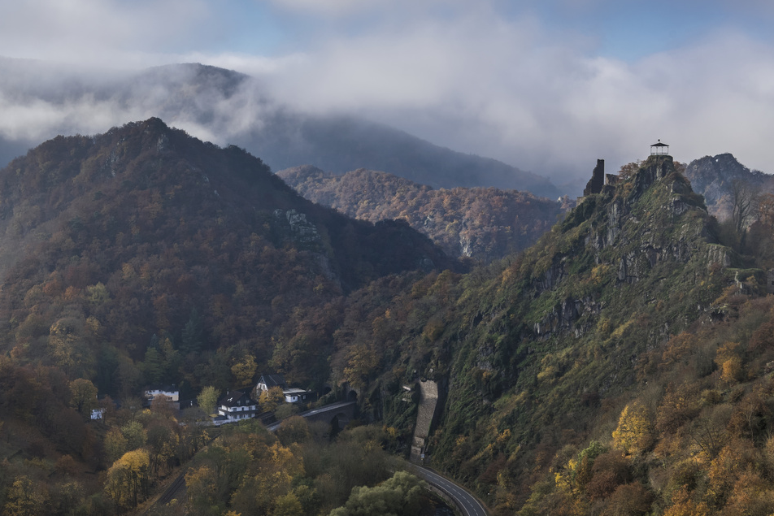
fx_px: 1462
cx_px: 223
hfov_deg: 29.3
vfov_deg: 19.9
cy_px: 373
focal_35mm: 68
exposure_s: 1/40
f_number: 11
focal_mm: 40
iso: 64
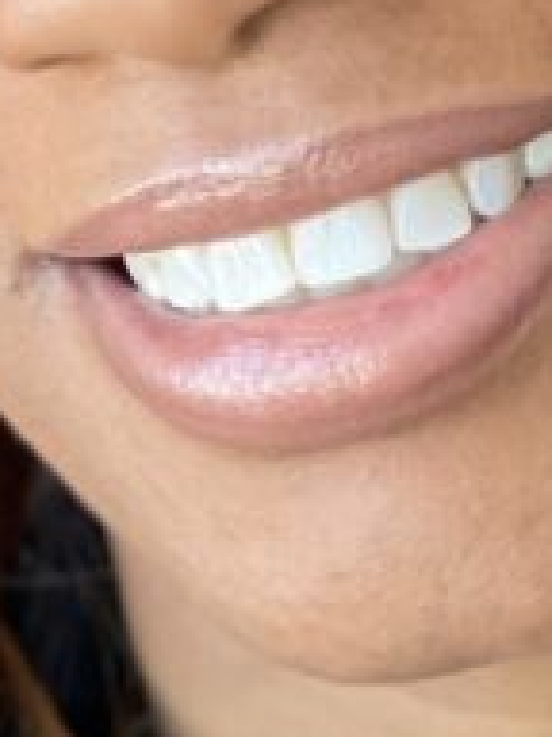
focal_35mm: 341
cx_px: 448
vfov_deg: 5.8
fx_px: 7250
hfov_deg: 4.4
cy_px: 50
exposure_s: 1/120
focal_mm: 7.5
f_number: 2.2
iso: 100
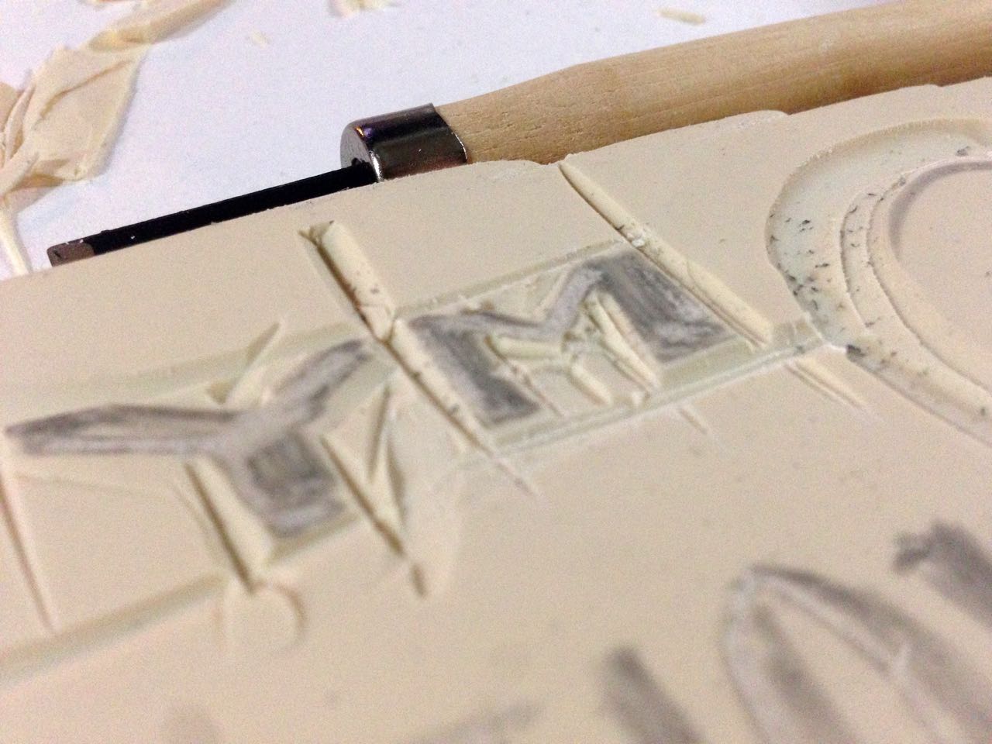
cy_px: 372
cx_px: 496
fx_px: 946
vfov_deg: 42.9
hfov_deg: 55.4
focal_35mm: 33
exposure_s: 1/20
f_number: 2.4
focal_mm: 4.12
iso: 320
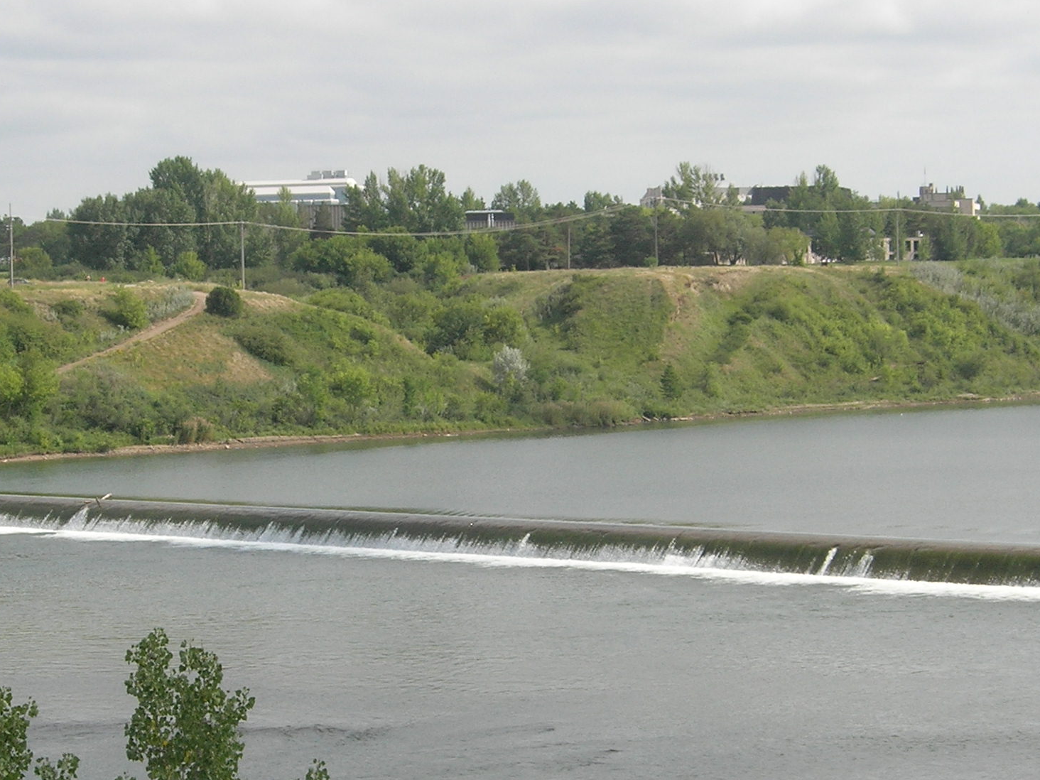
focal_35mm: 108
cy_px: 505
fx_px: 3245
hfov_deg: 18.2
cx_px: 422
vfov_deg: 13.7
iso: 64
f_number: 5.9
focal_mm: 12.7
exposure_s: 1/334
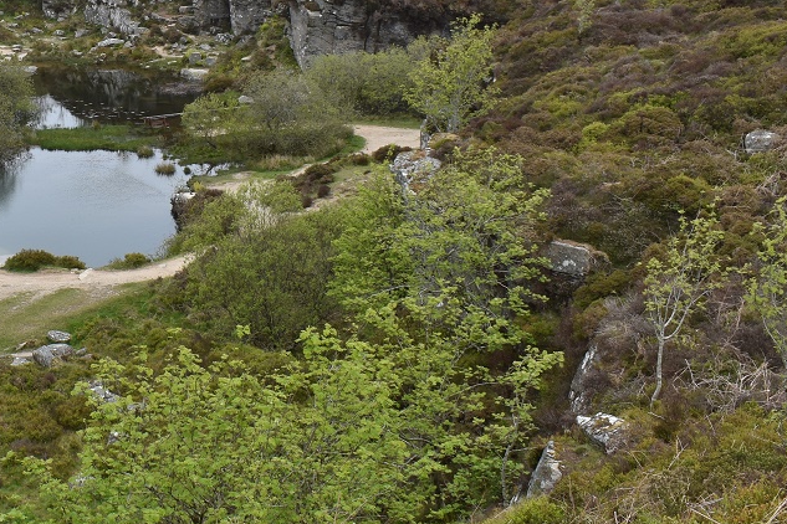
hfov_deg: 29.8
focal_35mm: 64
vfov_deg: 21.1
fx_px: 1399
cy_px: 139
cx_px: 42
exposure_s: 1/200
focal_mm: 18
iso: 100
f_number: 7.1
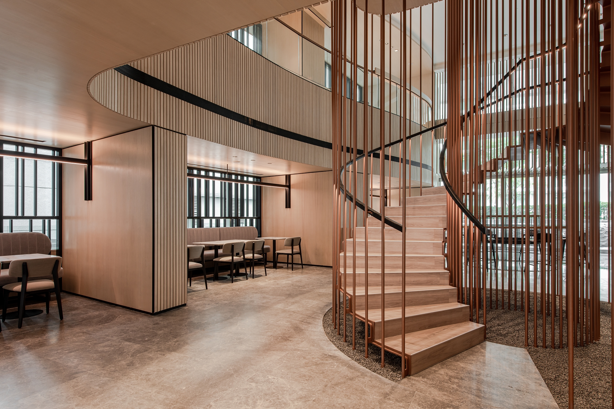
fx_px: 341
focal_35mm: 20
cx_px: 307
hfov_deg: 84.0
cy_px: 204
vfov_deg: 61.9
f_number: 13
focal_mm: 20
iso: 100
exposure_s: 1
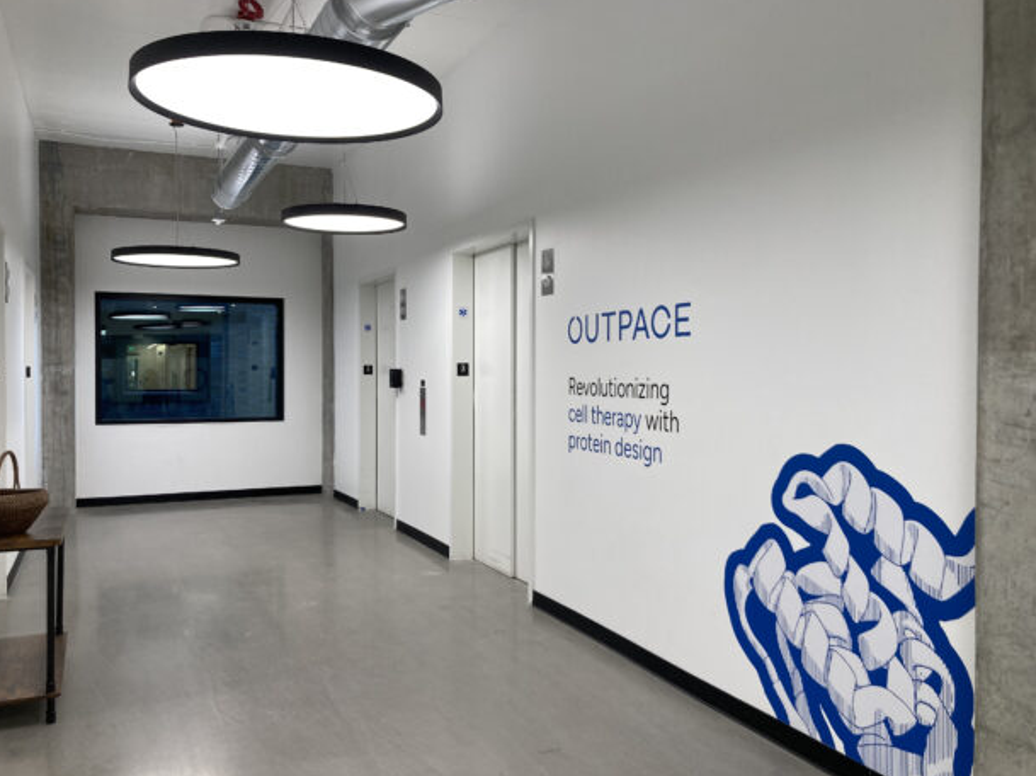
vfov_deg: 48.2
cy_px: 379
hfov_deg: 61.7
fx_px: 867
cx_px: 502
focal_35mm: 29
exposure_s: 1/120
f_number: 1.8
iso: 40
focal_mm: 3.99
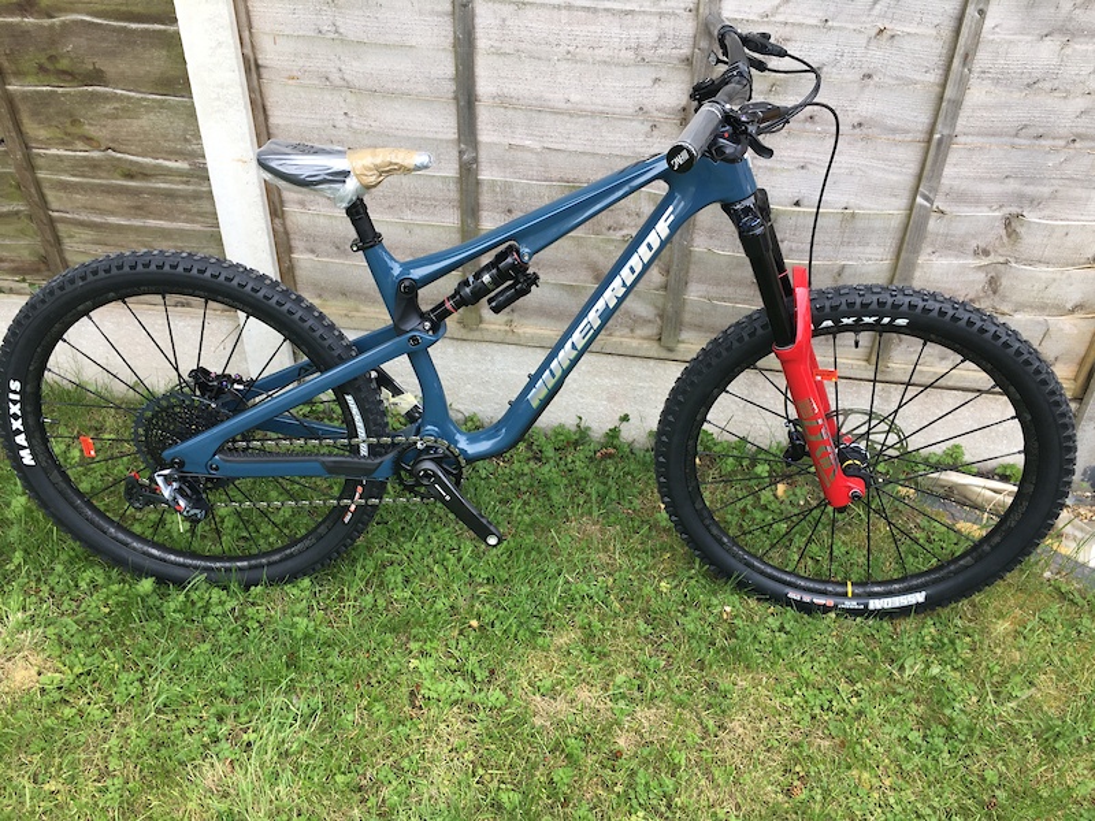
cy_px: 410
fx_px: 917
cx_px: 548
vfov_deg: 48.2
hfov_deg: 61.7
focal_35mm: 29
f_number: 2.2
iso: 25
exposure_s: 1/143
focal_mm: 4.15
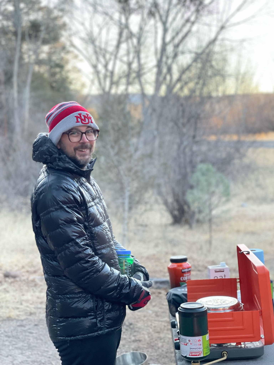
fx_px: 676
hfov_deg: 22.9
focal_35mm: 64
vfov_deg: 30.3
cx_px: 137
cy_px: 182
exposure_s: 1/120
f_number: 2.2
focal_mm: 7.5
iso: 250
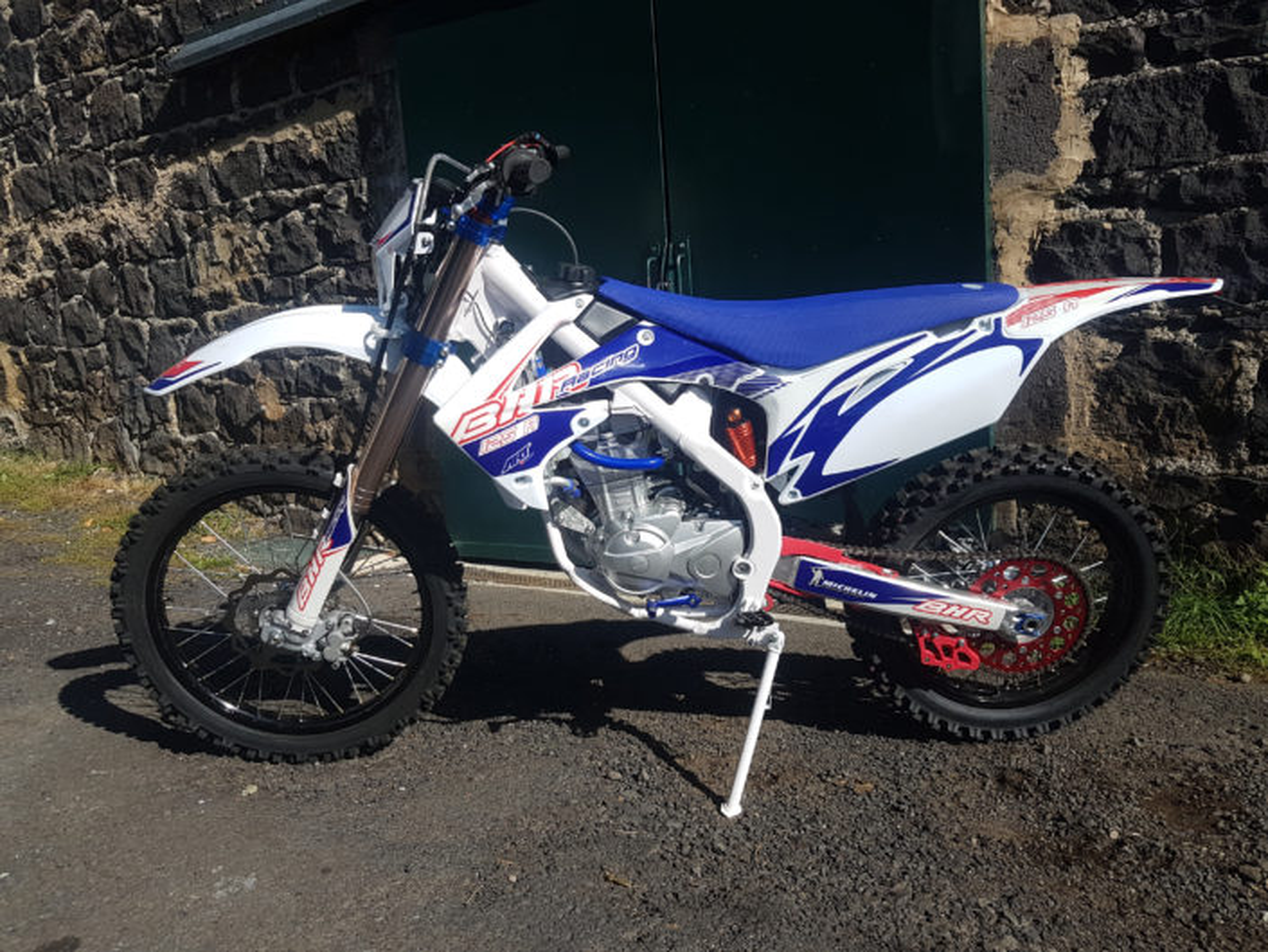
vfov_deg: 53.1
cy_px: 476
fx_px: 953
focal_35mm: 26
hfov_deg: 67.3
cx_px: 634
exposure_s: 1/2256
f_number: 1.7
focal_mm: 4.2
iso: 40
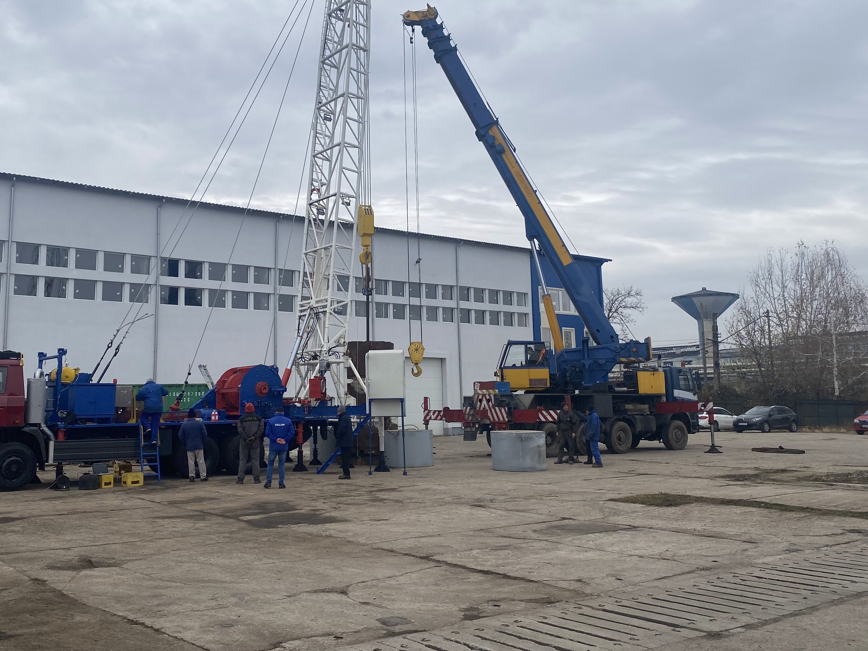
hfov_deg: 52.3
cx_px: 350
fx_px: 878
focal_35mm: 35
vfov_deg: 40.6
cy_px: 280
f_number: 1.8
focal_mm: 4.25
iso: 32
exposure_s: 1/905
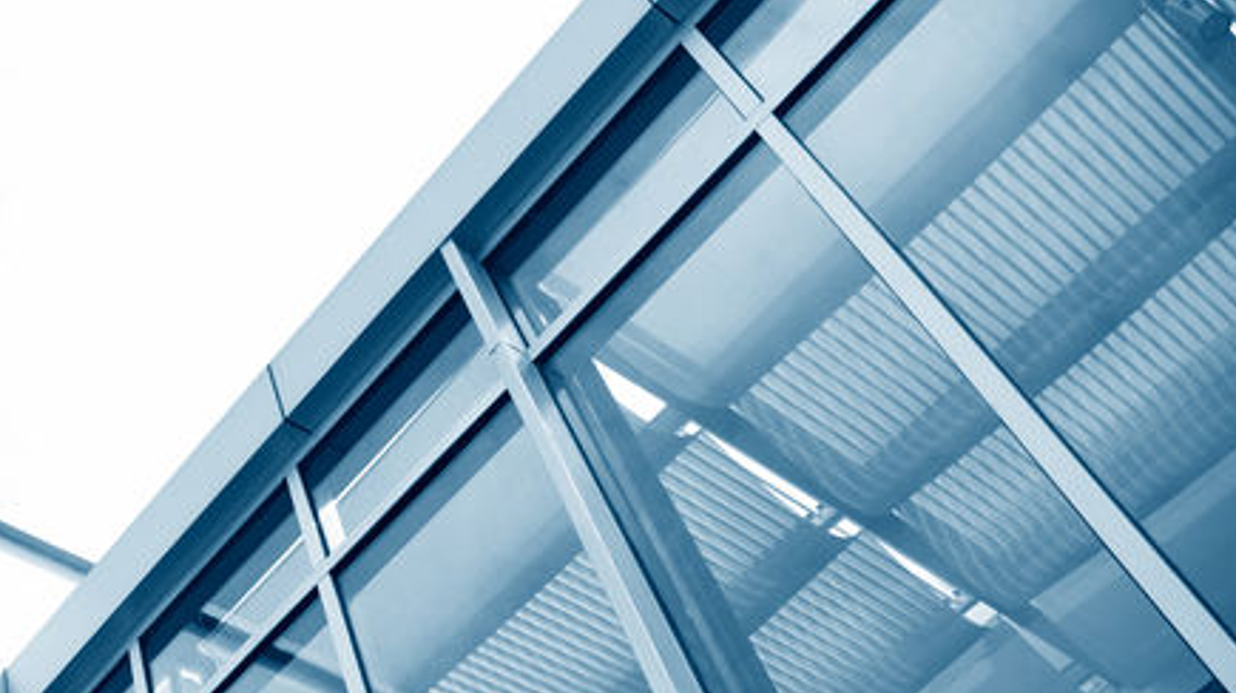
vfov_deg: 23.9
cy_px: 575
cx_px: 87
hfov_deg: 38.7
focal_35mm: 49
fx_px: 1605
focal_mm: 24
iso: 200
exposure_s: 1/640
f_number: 4
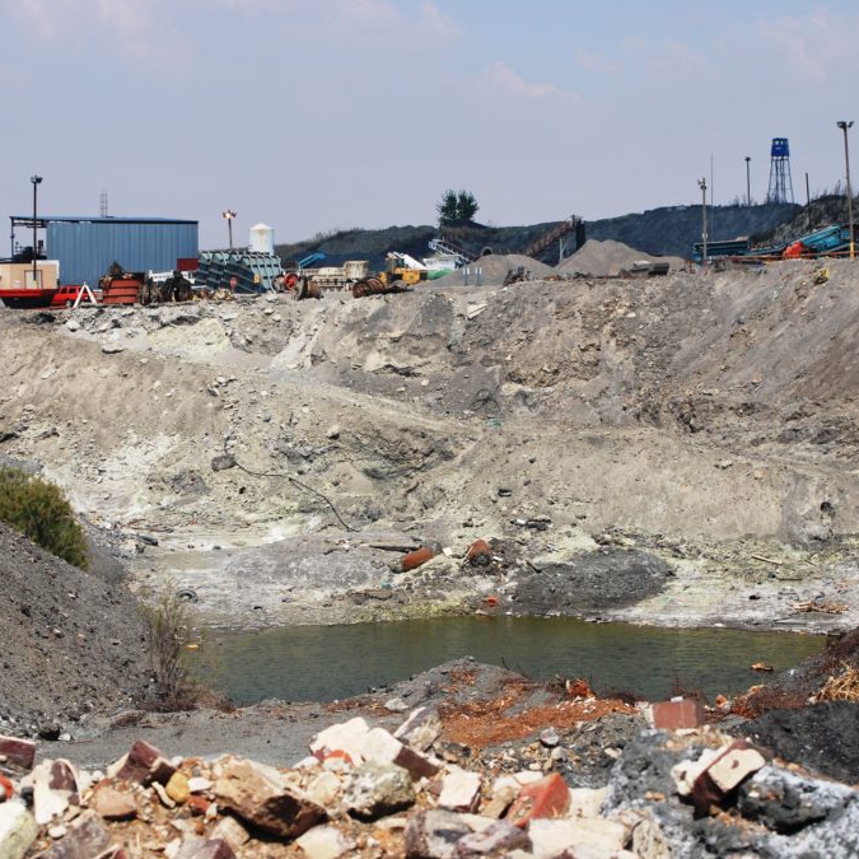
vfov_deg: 16.5
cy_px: 428
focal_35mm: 106
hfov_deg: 16.5
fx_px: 2966
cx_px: 396
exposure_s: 1/250
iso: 100
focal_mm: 55
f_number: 8
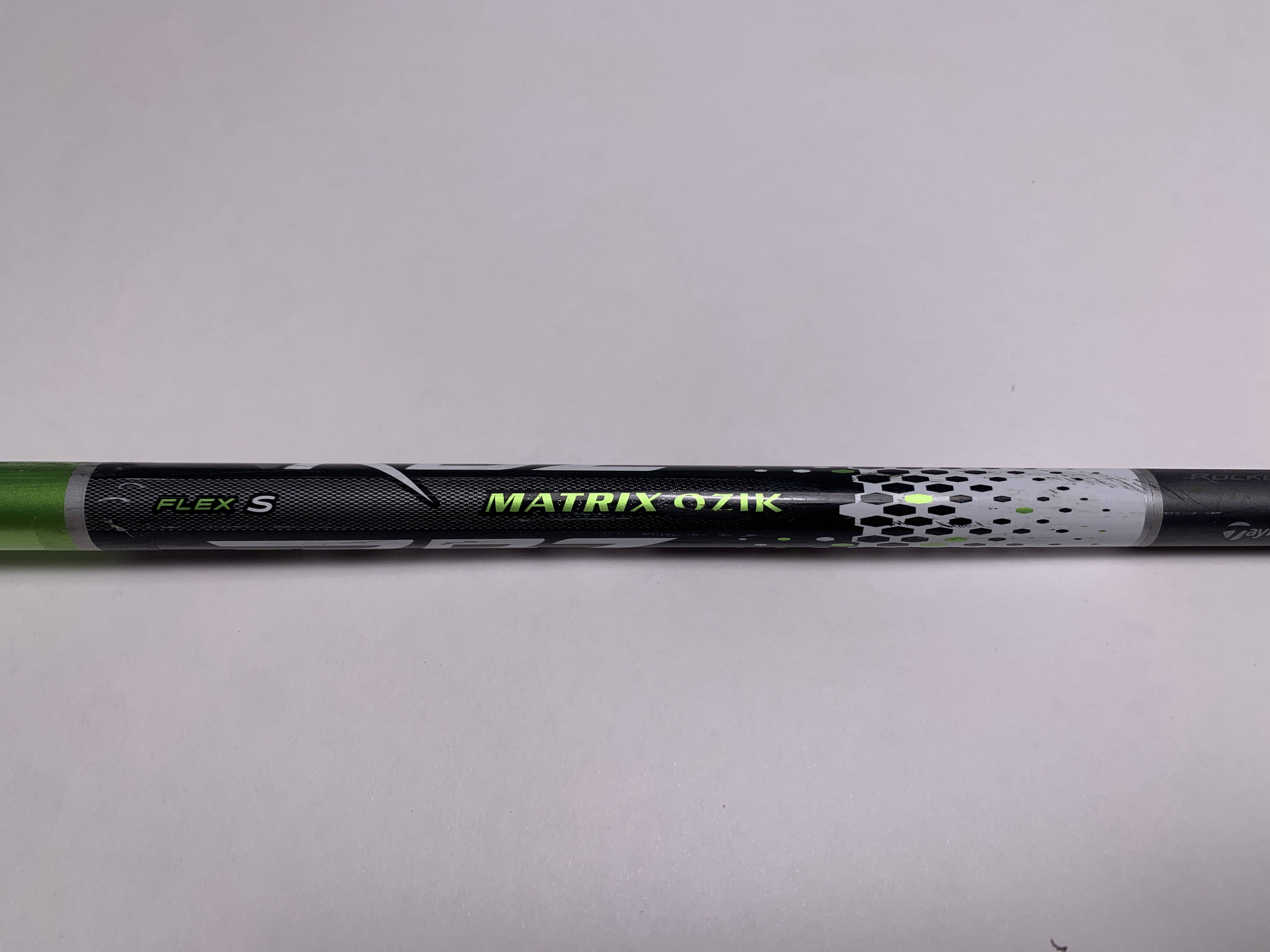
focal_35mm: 26
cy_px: 476
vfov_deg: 53.1
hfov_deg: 67.3
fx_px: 954
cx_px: 635
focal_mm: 4.25
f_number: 1.8
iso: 25
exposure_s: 1/570
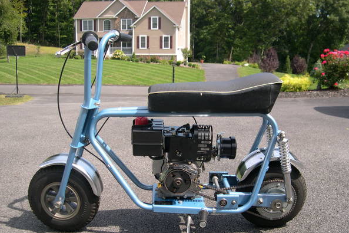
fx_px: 388
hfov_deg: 48.5
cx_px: 176
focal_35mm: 40
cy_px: 130
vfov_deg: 33.3
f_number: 2.8
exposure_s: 1/556
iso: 100
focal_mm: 8
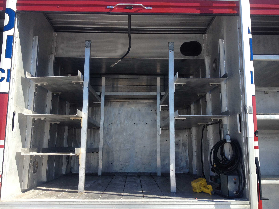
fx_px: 282
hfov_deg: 52.6
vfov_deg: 40.7
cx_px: 140
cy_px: 104
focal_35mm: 35
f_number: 2.4
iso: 64
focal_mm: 4.28
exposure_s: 1/1022
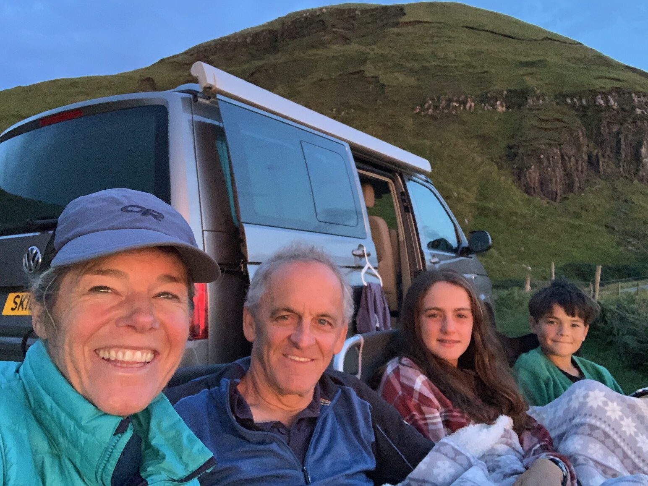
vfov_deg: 44.2
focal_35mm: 32
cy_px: 243
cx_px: 324
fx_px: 599
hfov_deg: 56.8
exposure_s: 1/30
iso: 500
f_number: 2.2
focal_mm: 2.87
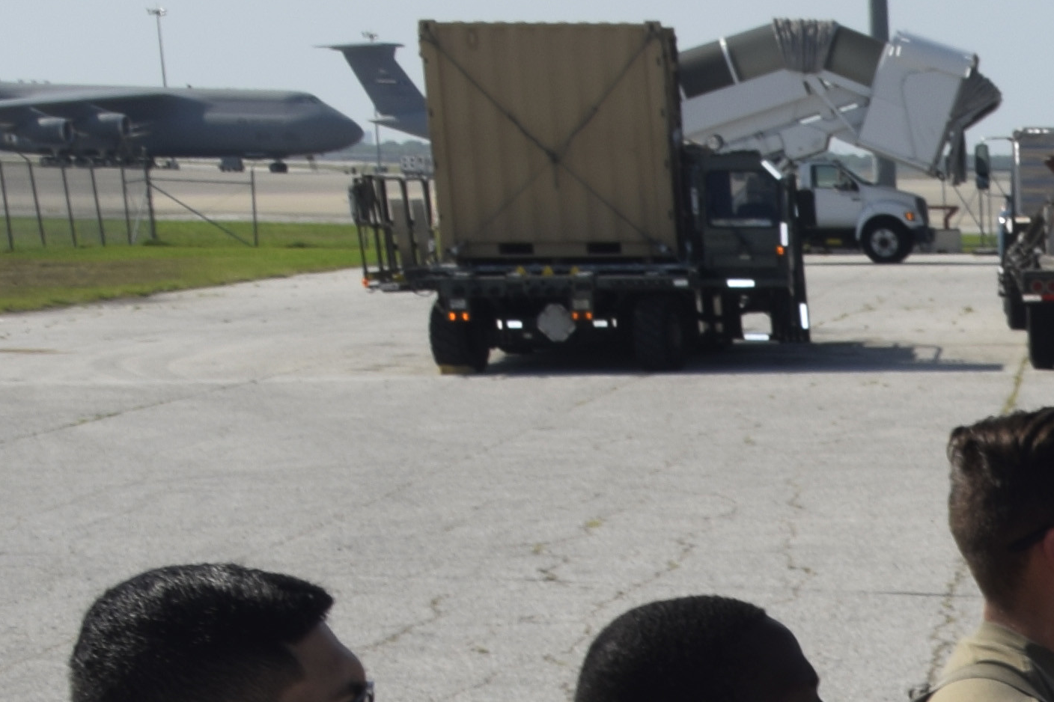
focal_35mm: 138
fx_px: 4039
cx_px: 1957
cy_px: 1368
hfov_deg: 13.2
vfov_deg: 9.3
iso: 100
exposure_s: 1/200
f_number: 10
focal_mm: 22
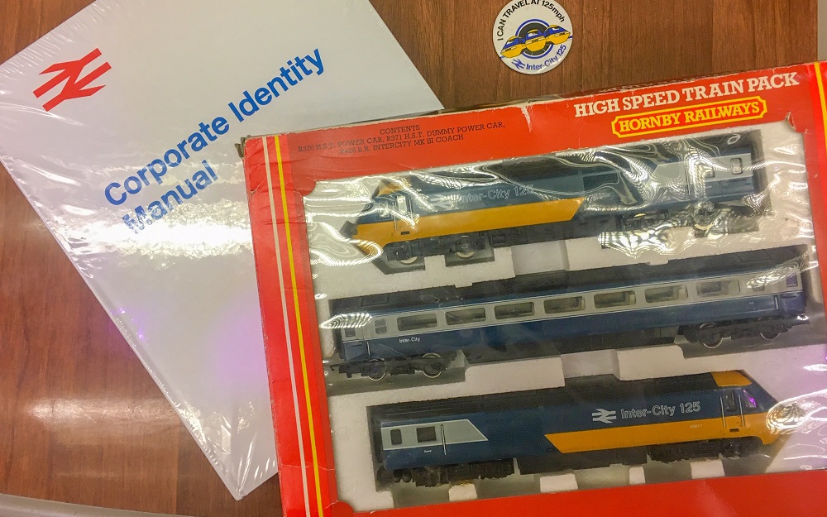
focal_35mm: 31
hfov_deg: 61.2
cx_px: 416
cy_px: 215
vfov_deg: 40.5
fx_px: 699
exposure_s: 1/33
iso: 125
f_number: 2.2
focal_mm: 4.15
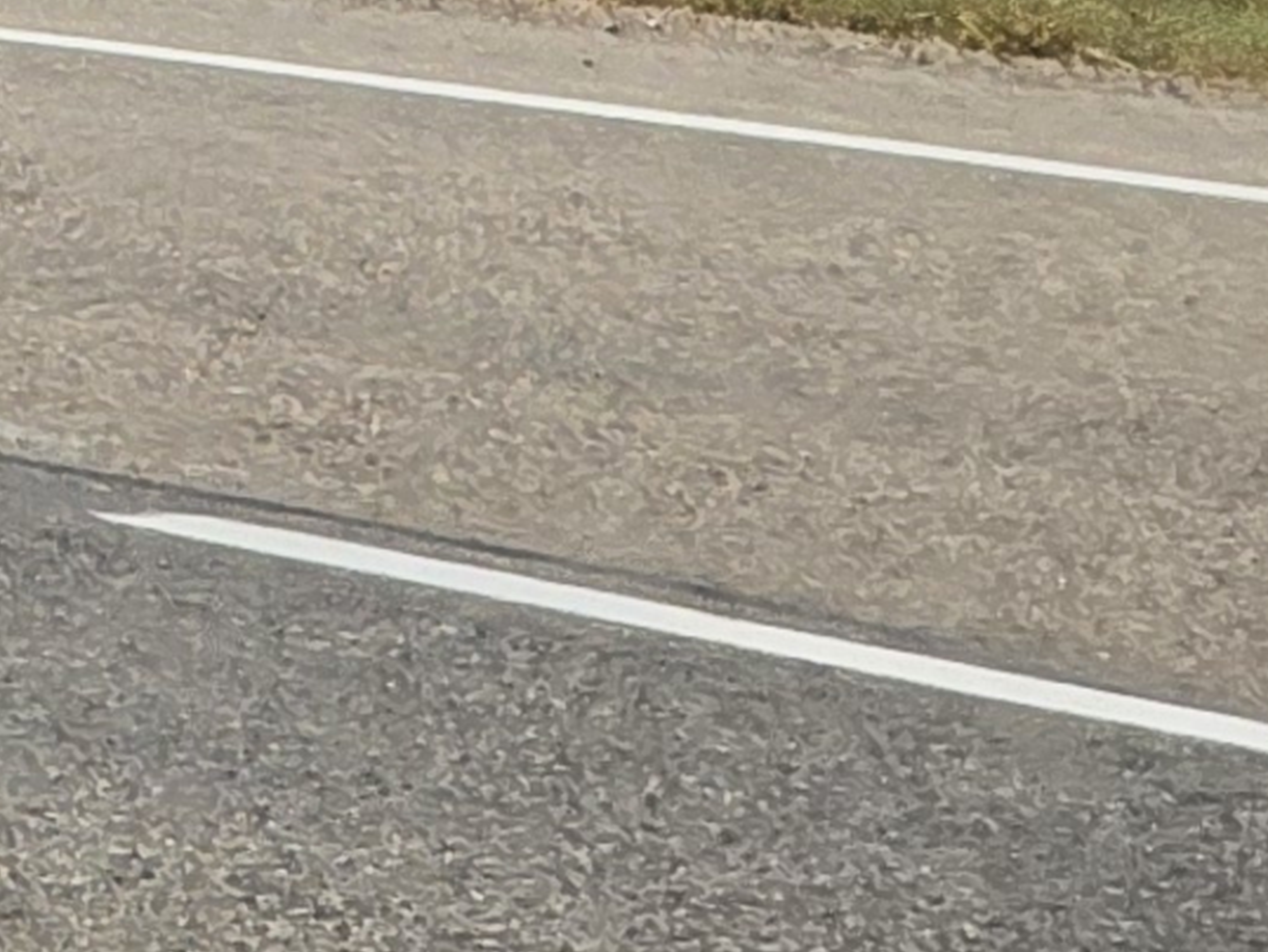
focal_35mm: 513
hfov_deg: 3.7
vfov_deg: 2.9
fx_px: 18800
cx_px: -2732
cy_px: -1348
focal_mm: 7.9
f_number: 2.4
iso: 50
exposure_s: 1/2308
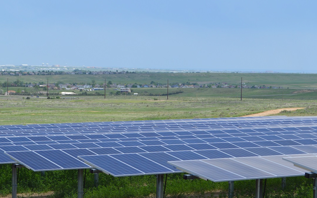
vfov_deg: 10.2
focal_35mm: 128
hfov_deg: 16.3
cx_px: 181
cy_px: 58
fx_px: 1105
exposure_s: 1/250
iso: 100
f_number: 8
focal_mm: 45
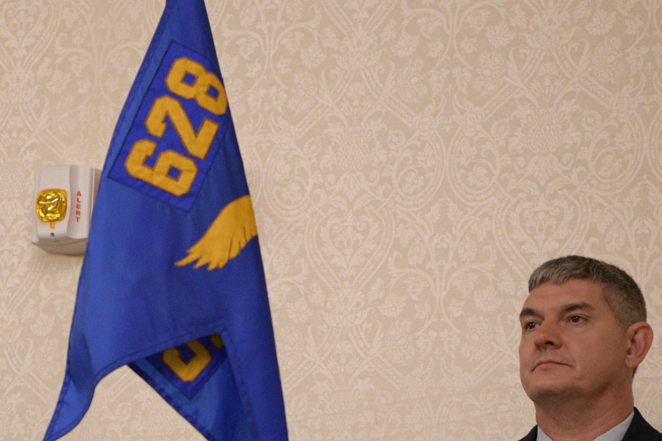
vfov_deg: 8.8
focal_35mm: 155
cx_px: 153
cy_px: 450
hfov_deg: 13.2
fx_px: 2850
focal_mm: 70
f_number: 3.5
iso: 5000
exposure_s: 1/100
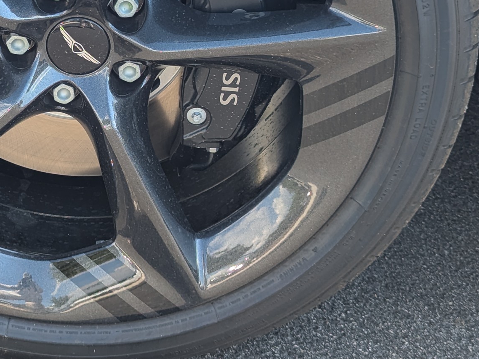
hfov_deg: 18.0
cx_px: 85
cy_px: 21
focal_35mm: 108
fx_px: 1494
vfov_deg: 13.6
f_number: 1.85
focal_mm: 6.81
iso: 50
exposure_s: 1/497
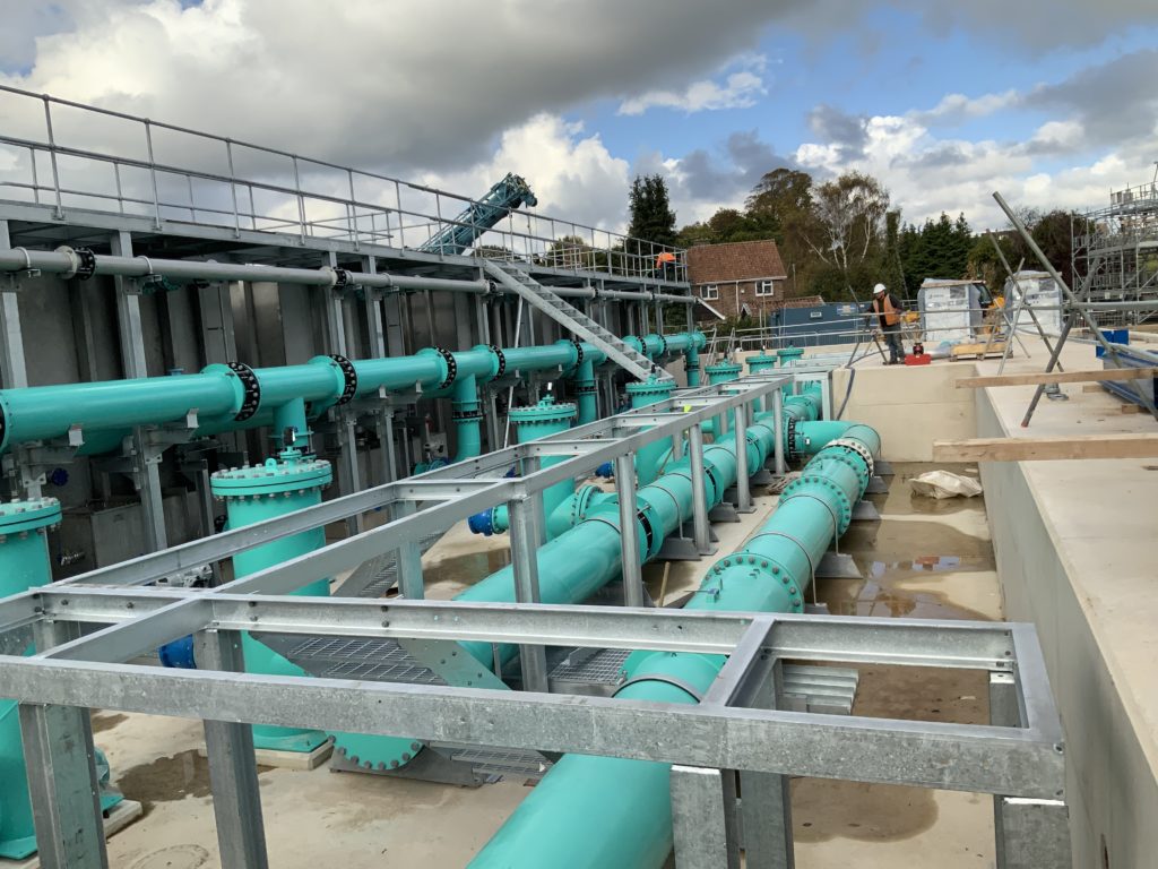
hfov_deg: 61.7
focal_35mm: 29
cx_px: 579
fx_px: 970
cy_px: 434
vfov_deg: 48.2
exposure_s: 1/1412
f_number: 1.8
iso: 16
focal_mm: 3
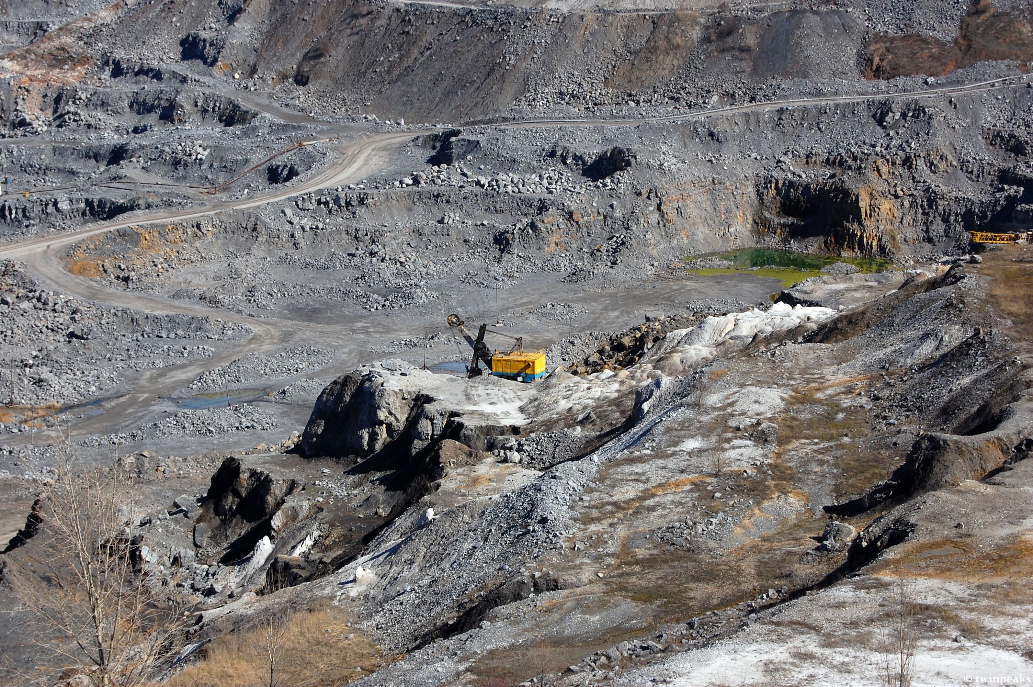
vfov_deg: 16.5
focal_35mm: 82
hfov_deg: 24.6
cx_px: 516
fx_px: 2365
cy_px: 344
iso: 200
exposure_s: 1/400
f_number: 10
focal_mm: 55
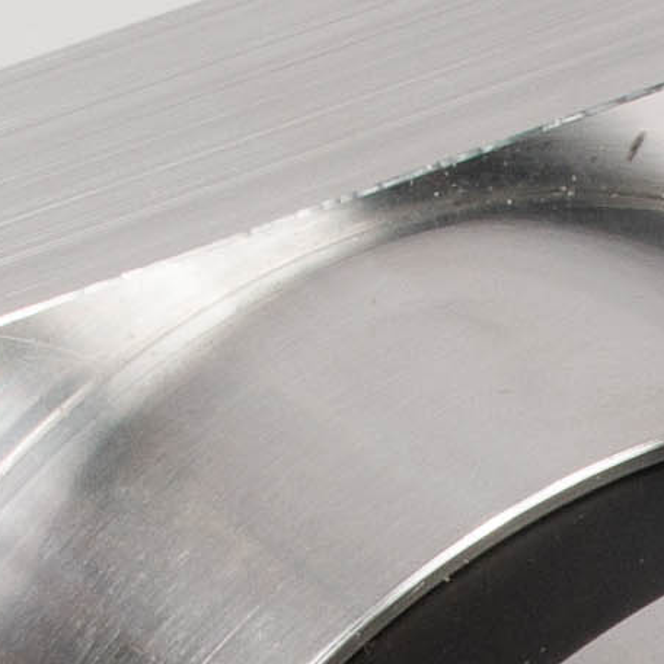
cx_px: 690
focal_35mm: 431
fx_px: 9353
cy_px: 1514
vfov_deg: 4.0
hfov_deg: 4.1
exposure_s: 1/80
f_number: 14
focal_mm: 36
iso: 200
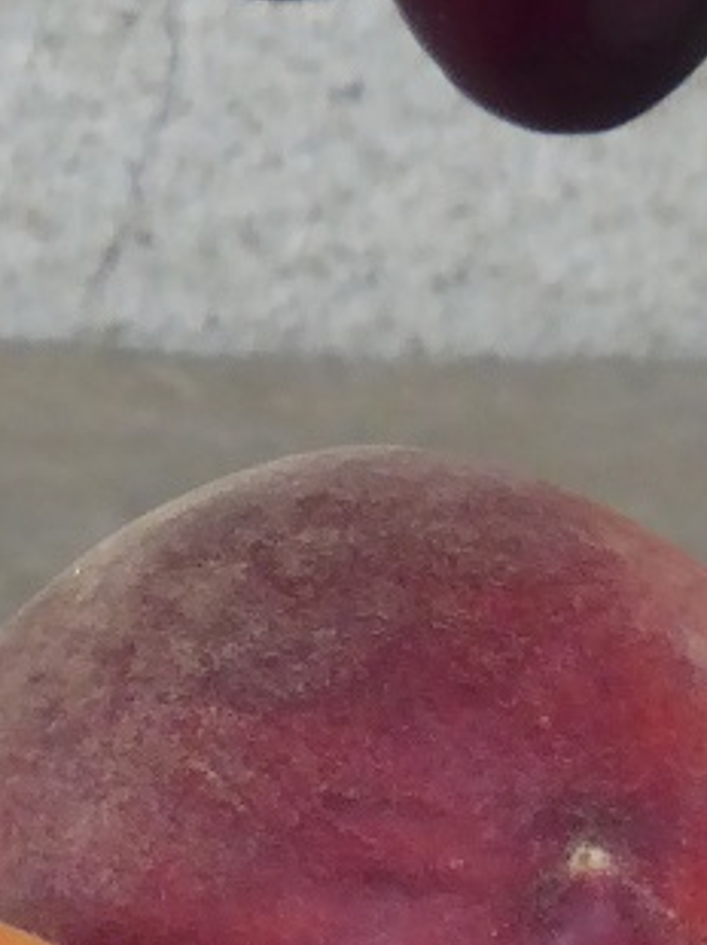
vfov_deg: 1.5
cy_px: 23
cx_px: 622
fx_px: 36760
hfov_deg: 1.1
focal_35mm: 1348
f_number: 5.7
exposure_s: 1/50
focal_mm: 50.5
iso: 400
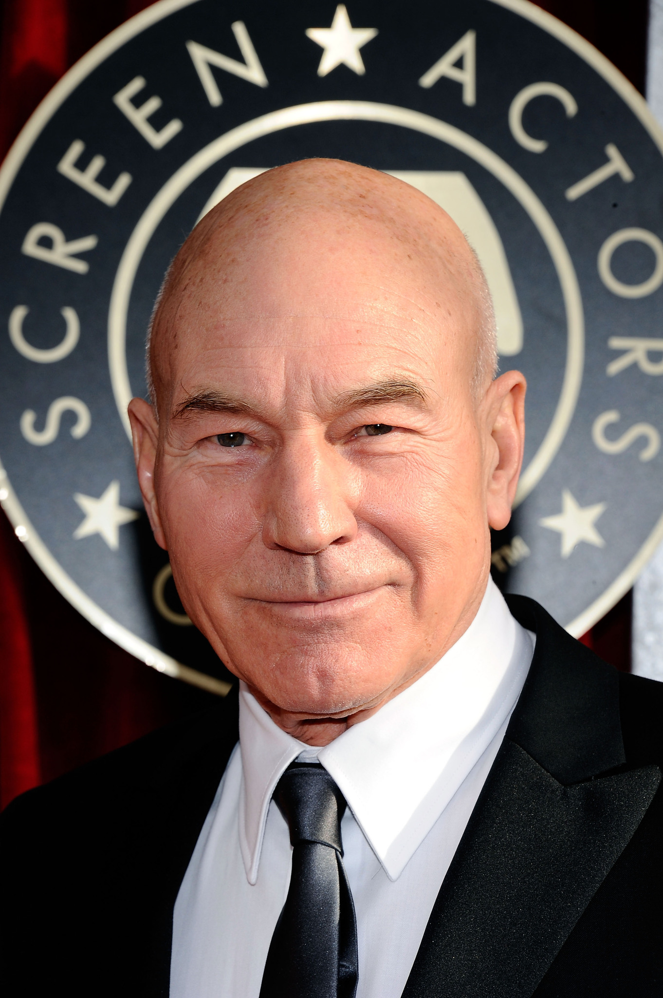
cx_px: 332
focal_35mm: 300
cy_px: 499
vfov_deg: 6.9
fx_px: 8301
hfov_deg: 4.6
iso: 320
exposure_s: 1/250
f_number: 14
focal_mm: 300
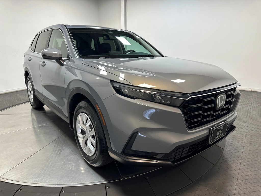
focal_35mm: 24
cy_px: 98
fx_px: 181
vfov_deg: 56.8
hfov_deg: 71.6
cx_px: 130
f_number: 1.78
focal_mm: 6.86
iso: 320
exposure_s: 1/60
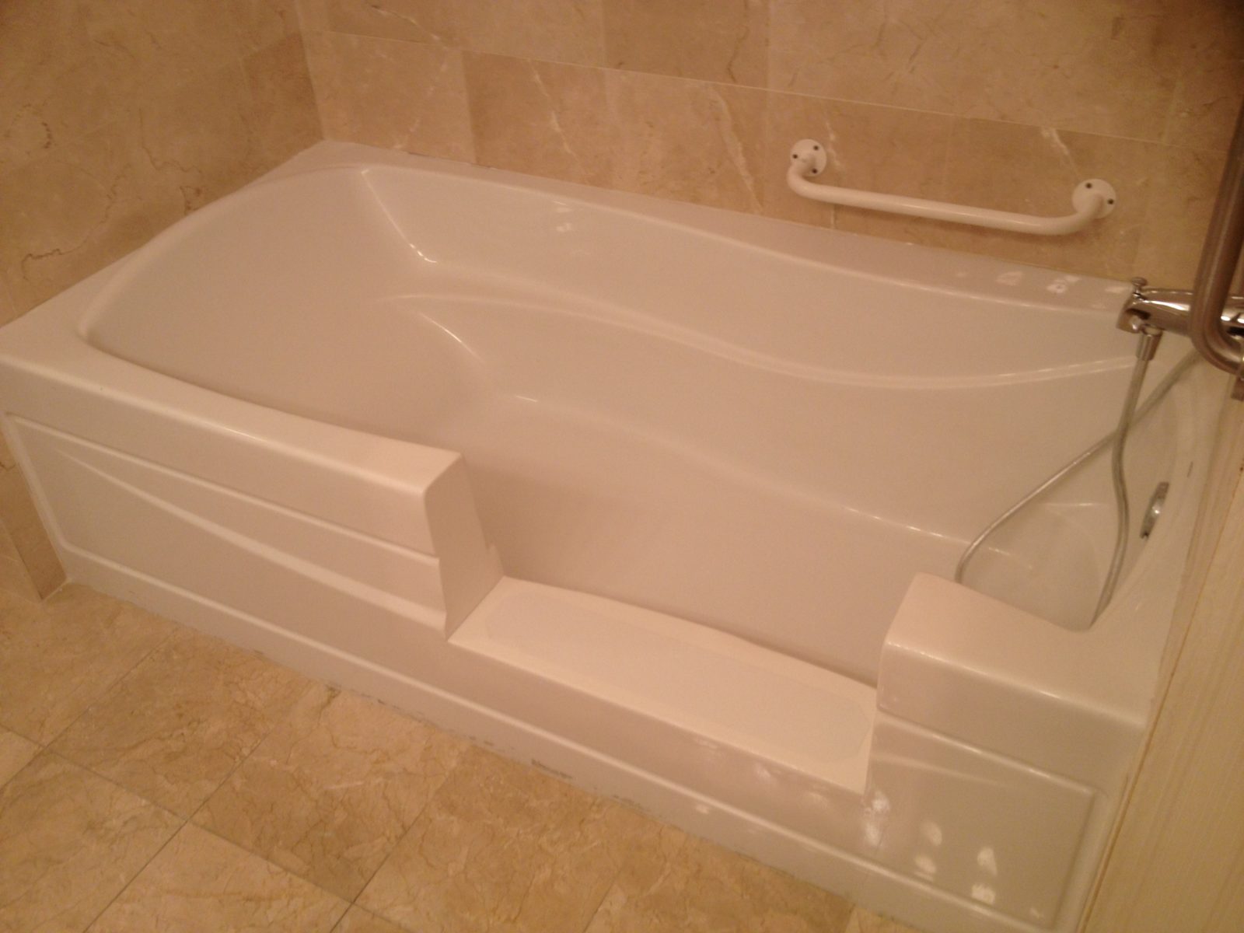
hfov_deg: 52.6
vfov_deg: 40.7
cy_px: 466
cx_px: 622
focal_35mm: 35
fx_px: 1258
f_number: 2.4
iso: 64
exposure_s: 1/20
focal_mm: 4.28
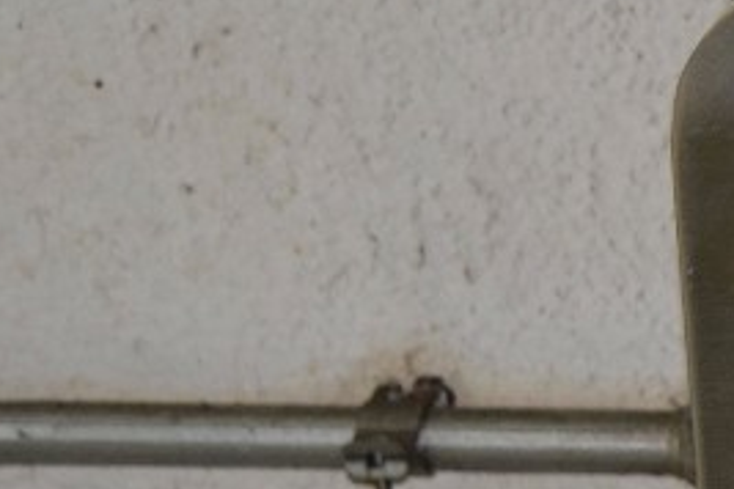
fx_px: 6593
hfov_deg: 6.1
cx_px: 1715
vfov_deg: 4.2
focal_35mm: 323
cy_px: 967
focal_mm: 45
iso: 900
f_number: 5
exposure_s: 1/60
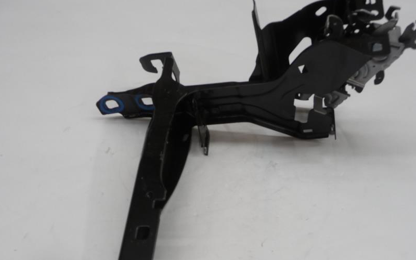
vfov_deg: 33.2
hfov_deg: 51.5
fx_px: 431
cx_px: 222
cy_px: 180
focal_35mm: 38
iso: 125
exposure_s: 1/30
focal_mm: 4.7
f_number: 3.3
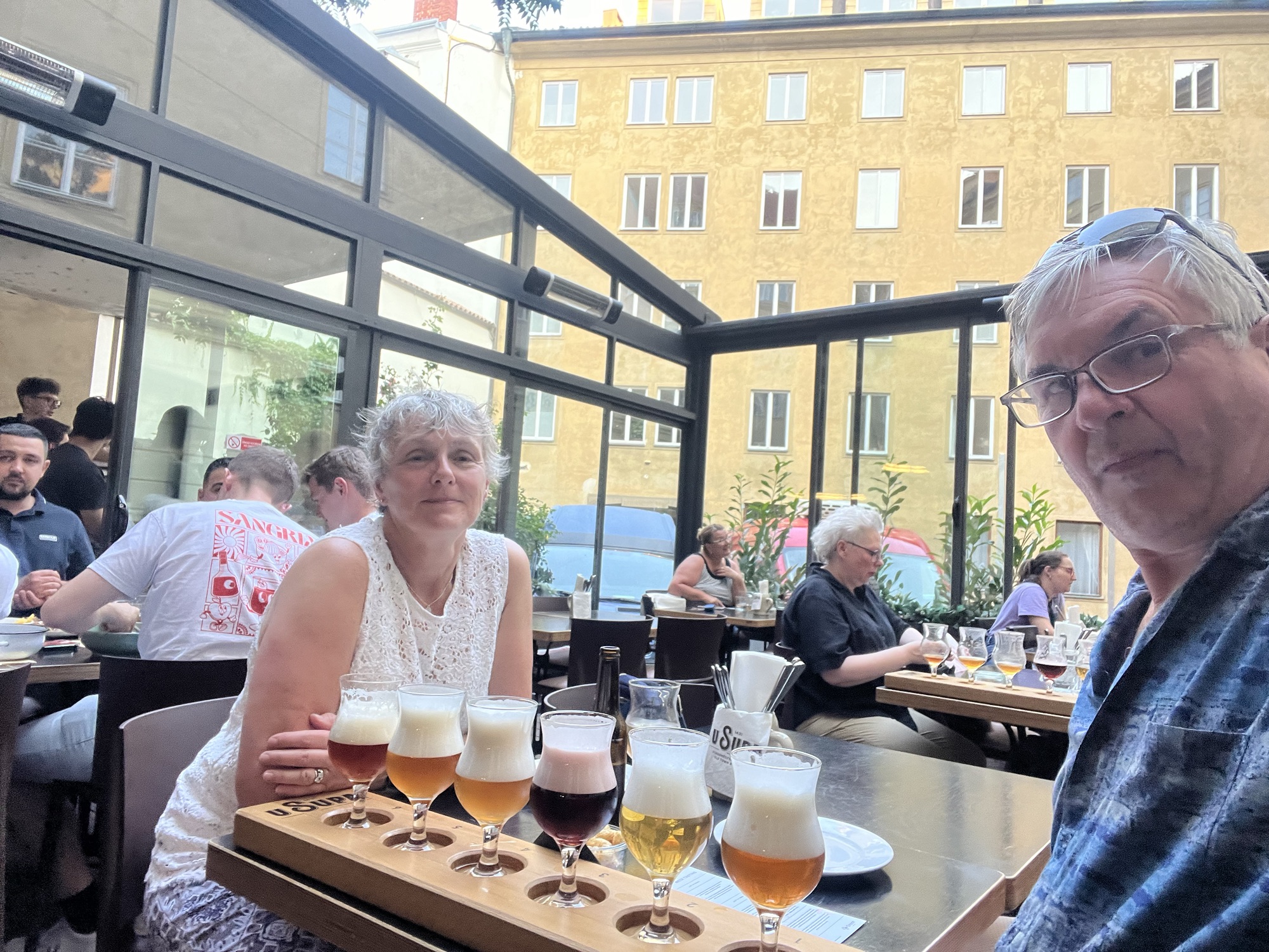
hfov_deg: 73.9
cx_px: 634
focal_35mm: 23
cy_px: 476
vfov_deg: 58.9
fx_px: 843
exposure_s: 1/60
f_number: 2.2
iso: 160
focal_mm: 2.71
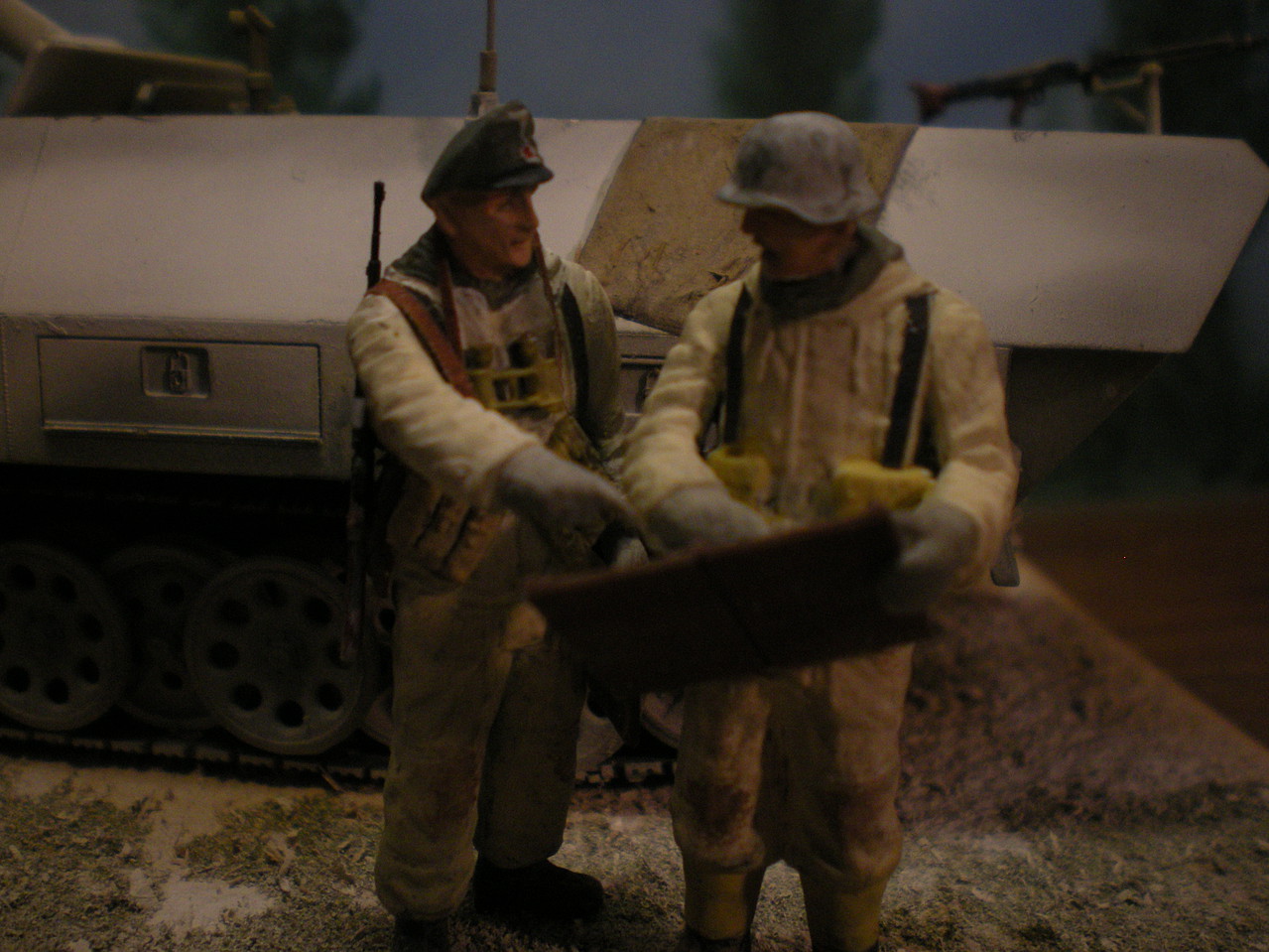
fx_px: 1393
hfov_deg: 49.0
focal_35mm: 38
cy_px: 476
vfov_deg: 37.7
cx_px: 634
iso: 200
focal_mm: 6.3
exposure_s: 1/50.5
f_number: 3.1
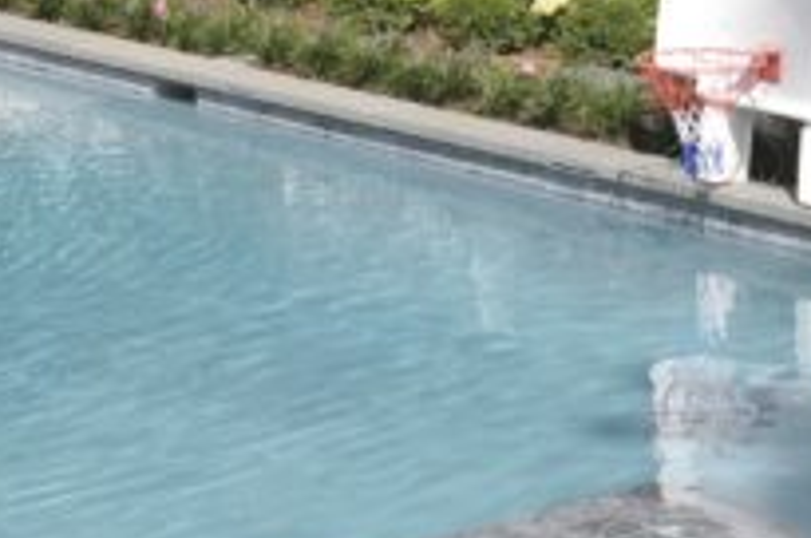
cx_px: 483
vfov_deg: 10.1
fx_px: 3036
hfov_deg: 15.2
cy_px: 138
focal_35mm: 135
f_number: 9
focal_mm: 24
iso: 200
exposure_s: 1/320
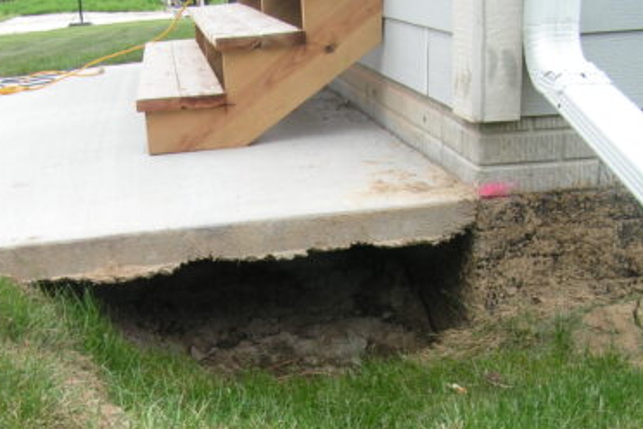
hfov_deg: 38.8
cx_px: 278
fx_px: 911
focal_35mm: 51
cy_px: 298
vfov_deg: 26.3
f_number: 4
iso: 50
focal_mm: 6.3
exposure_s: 1/50
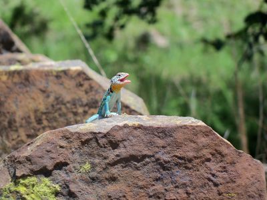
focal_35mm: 350
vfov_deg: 4.2
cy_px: 100
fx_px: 2700
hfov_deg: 5.7
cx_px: 134
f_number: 4.8
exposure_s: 1/320
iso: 80
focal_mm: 62
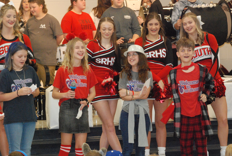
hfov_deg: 9.5
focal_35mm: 218
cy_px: 78
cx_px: 116
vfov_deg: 6.3
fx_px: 1403
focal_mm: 145
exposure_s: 1/60
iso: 3200
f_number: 7.1
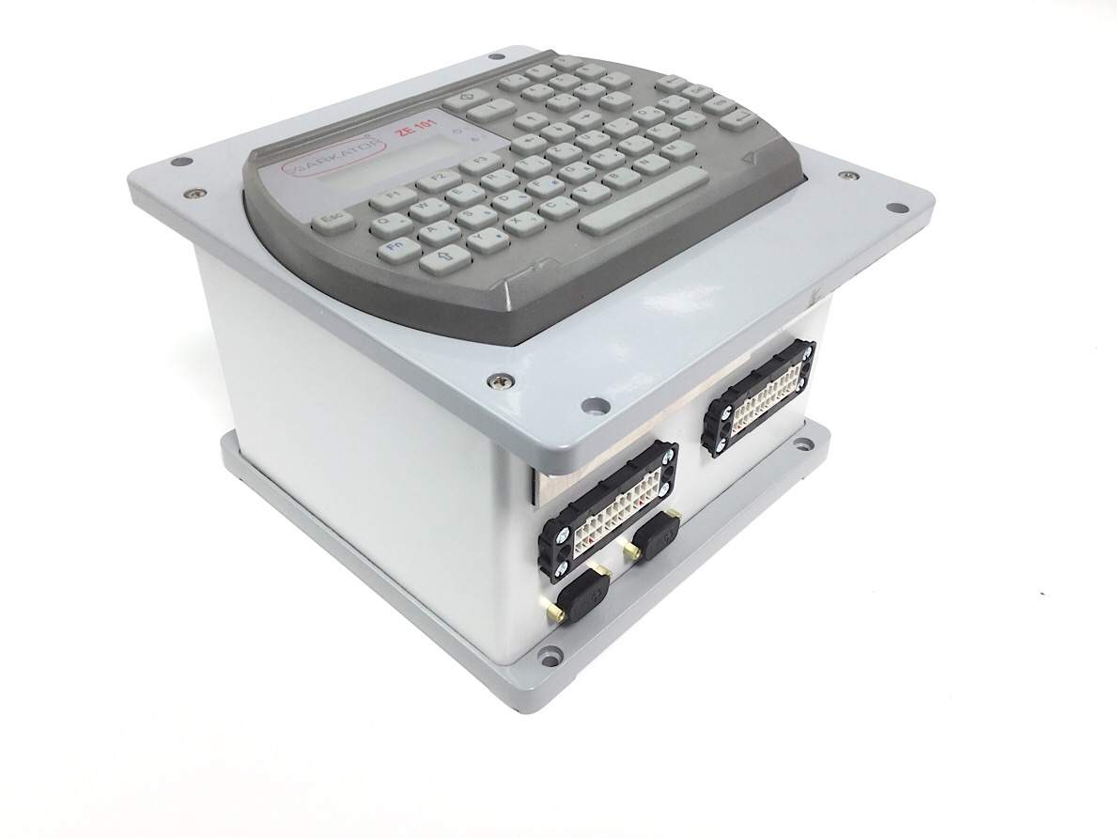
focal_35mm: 31
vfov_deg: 45.4
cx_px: 558
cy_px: 419
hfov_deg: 58.3
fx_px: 1000
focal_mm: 3.3
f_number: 2.4
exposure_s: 1/50
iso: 25
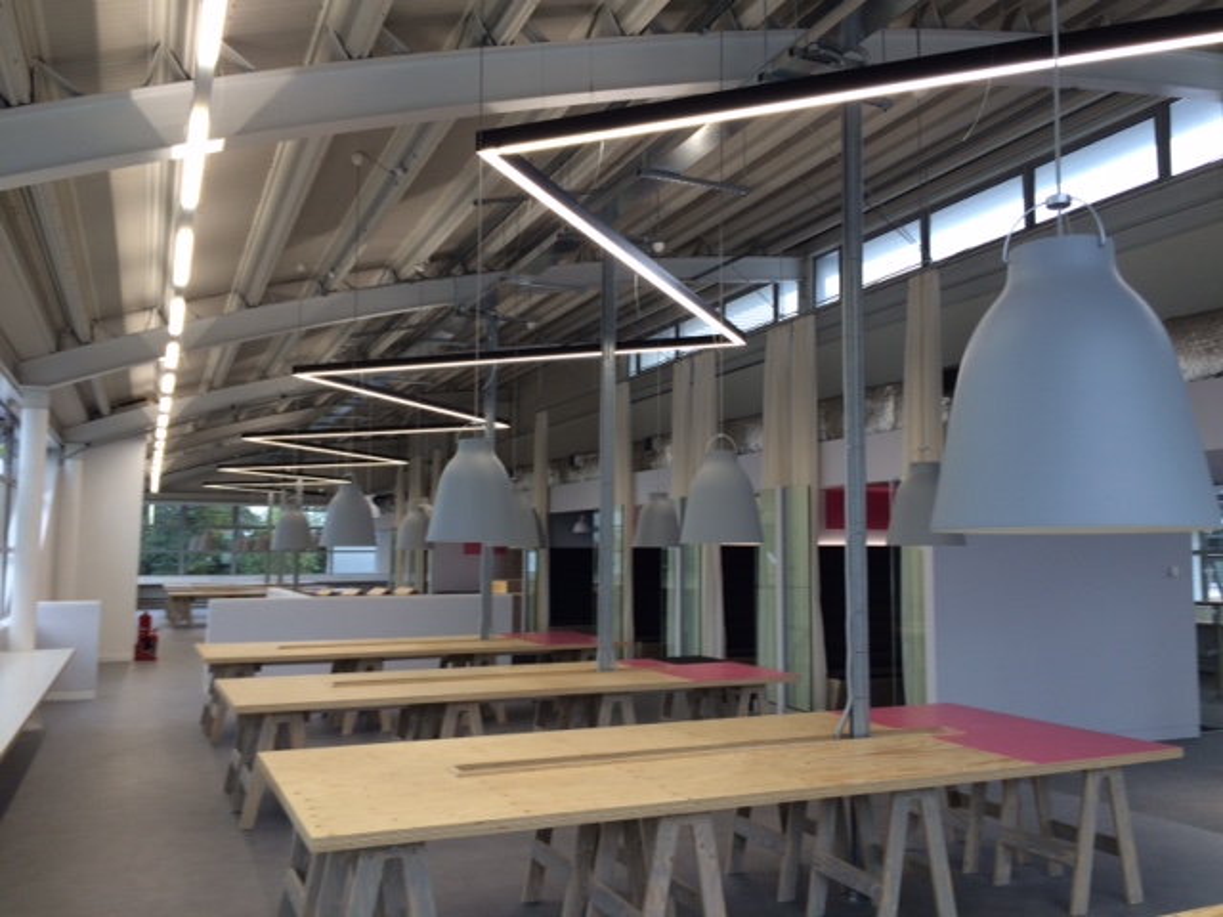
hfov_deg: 61.7
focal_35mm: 29
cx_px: 612
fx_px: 1025
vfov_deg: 48.2
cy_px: 458
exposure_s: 1/60
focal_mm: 4.15
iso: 40
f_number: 2.2
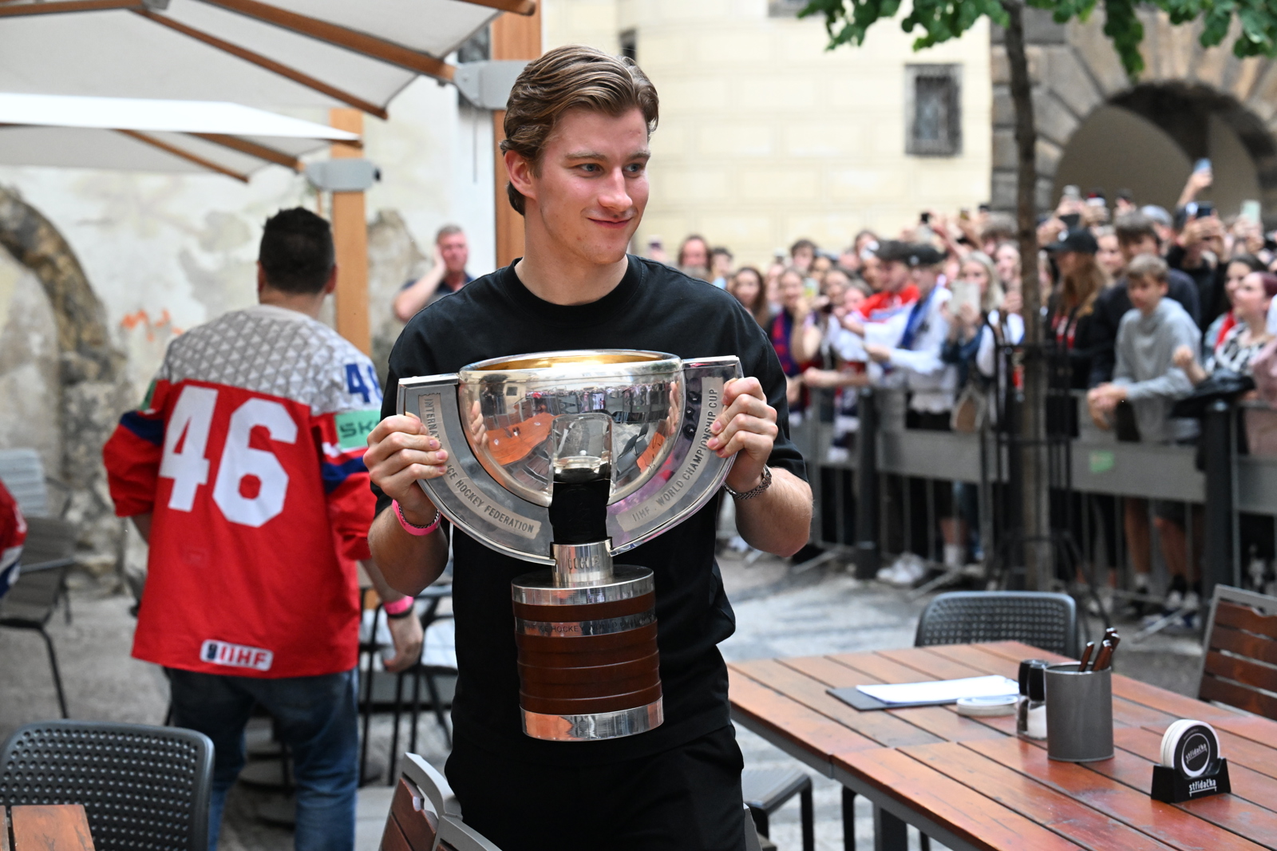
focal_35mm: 70
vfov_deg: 19.4
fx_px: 2482
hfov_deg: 28.8
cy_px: 426
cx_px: 638
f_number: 5
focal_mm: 70
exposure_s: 1/800
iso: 6400
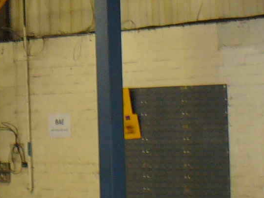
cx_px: 11
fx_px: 1343
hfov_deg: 11.1
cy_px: -119
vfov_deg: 8.2
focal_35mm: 176
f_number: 2.8
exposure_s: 1/13
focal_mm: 6.1
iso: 100
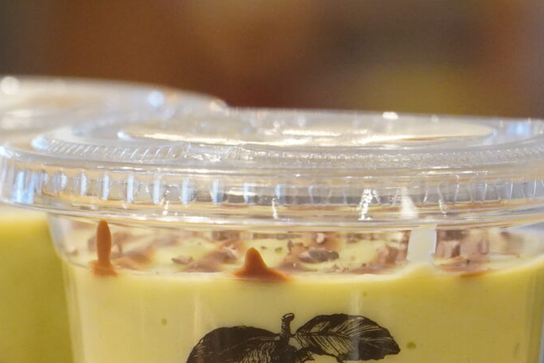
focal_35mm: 384
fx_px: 5802
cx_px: 125
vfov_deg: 3.6
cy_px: 441
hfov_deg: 5.4
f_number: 4
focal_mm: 90
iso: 2000
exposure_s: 1/160
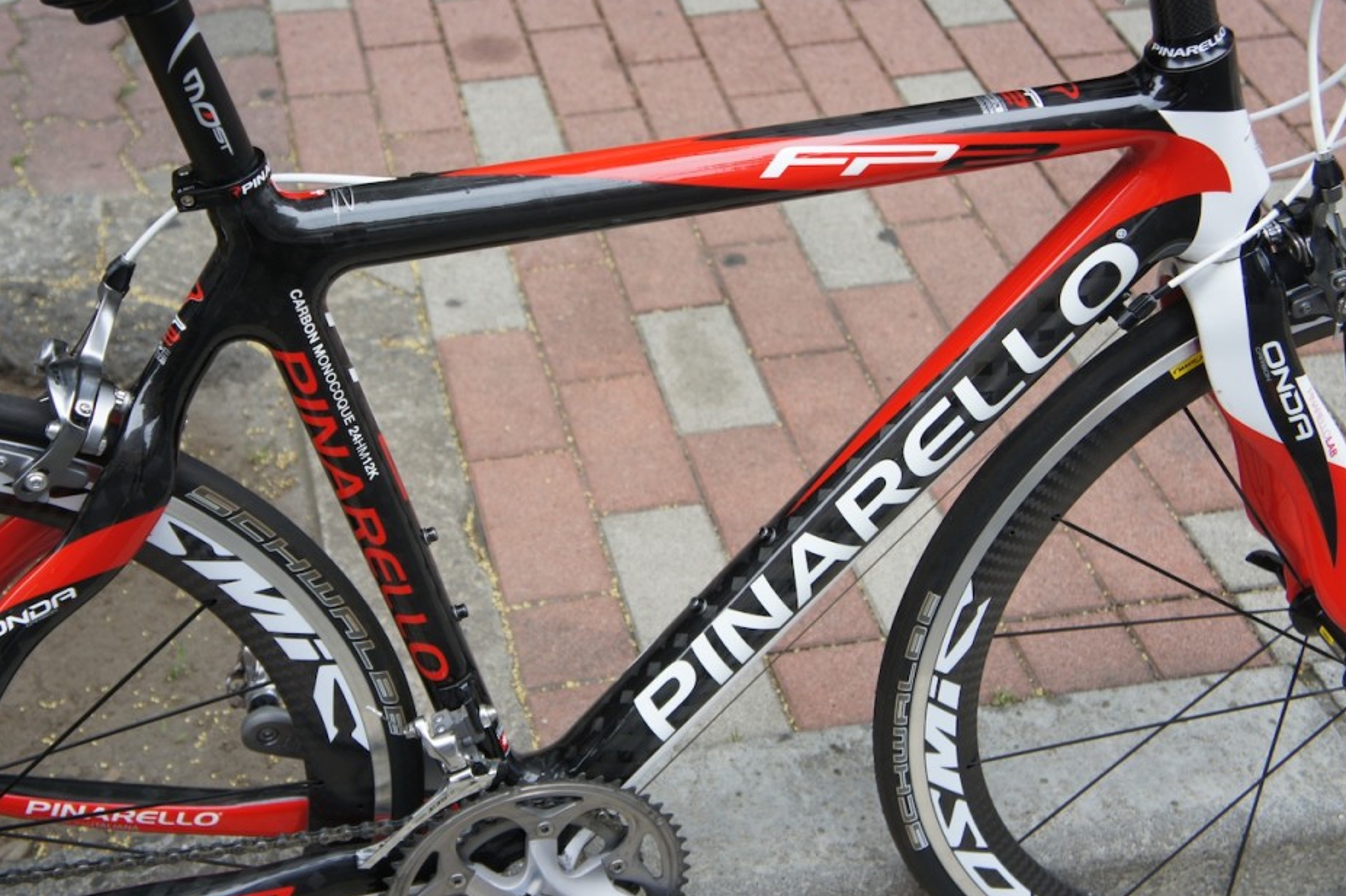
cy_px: 406
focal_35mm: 53
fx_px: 1980
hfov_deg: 37.5
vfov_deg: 25.5
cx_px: 607
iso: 200
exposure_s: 1/60
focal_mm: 32
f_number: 4.5
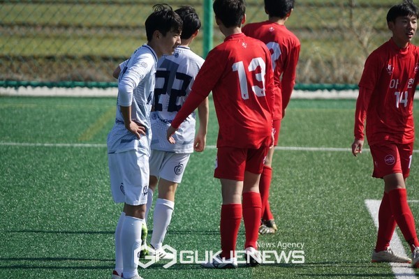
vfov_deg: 2.3
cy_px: 140
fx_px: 6983
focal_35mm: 600
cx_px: 210
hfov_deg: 3.4
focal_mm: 220
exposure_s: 1/640
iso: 100
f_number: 4
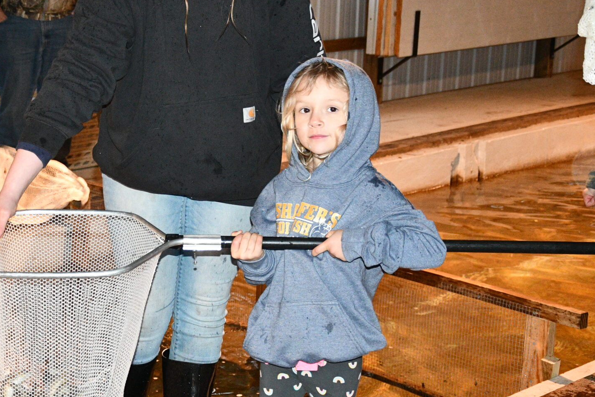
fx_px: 1239
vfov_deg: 18.2
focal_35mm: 75
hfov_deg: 26.6
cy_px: 182
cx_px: 148
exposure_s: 1/60
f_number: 4
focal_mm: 28
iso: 3200
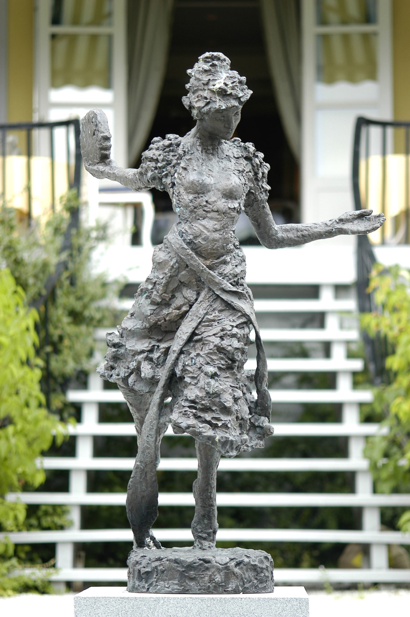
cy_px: 308
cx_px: 205
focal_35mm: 158
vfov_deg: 13.1
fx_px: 2695
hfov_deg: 8.7
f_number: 3
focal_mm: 105
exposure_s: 1/125
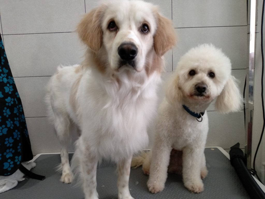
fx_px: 199
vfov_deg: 53.1
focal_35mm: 26
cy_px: 100
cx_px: 132
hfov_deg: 67.3
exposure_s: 1/25
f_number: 2.2
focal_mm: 3.83
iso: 500
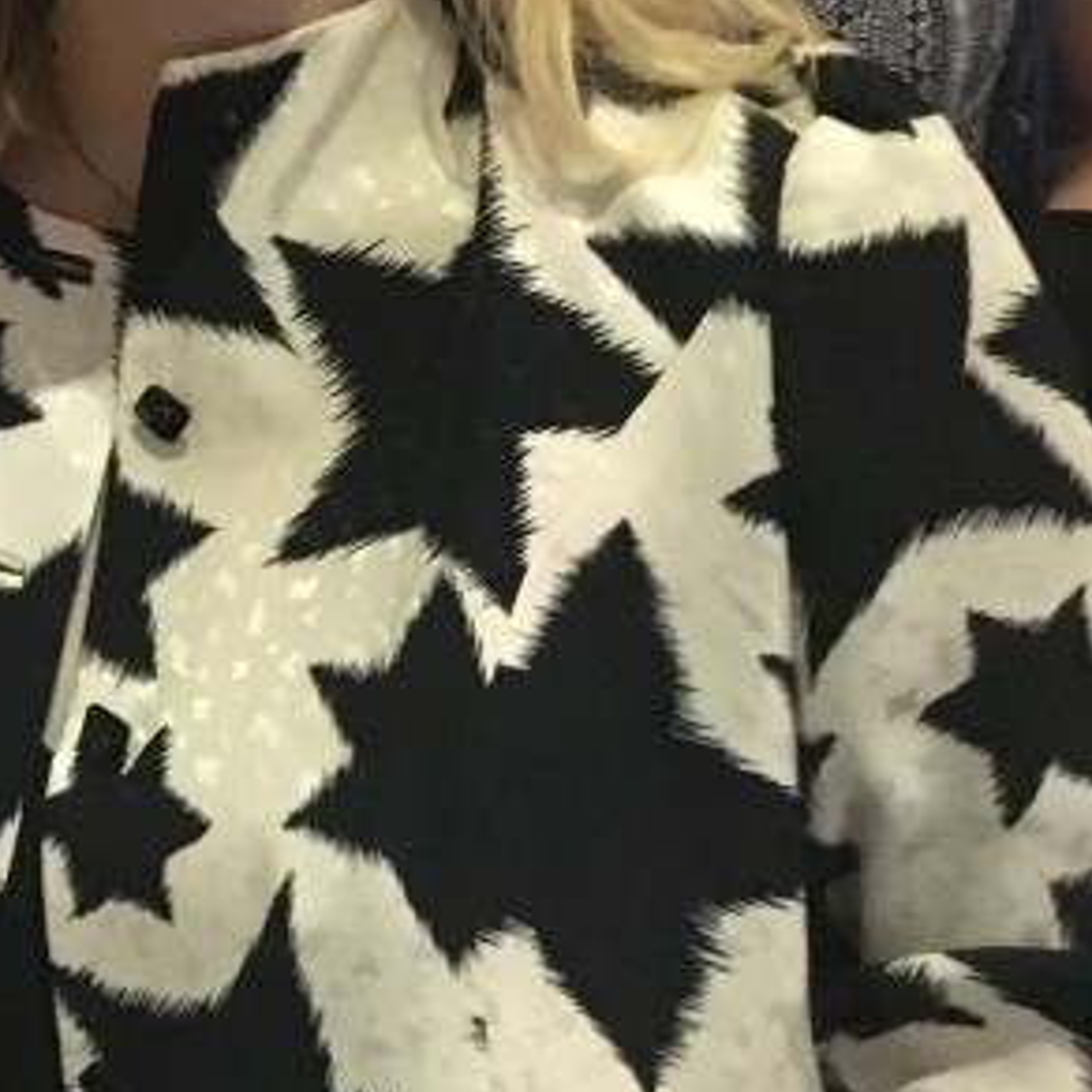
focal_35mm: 90
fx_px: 3212
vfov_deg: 18.2
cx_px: -815
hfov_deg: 16.5
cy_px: -269
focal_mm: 4.15
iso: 320
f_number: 2.2
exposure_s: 1/15
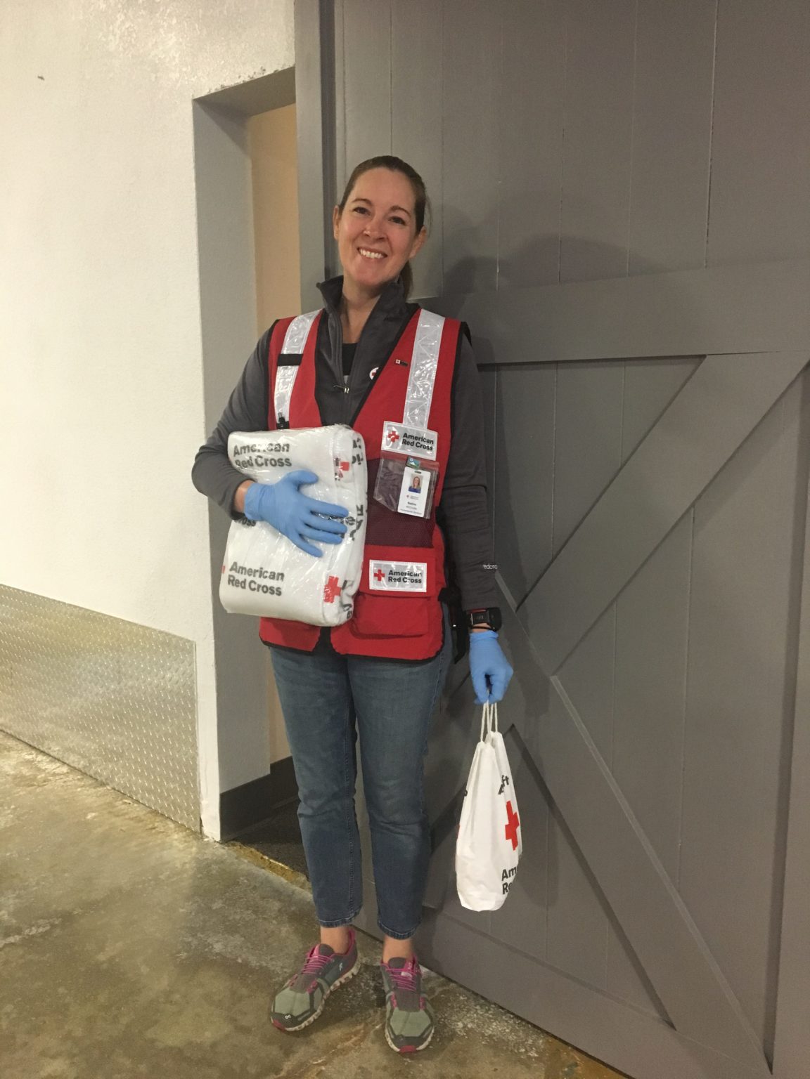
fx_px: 905
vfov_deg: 61.7
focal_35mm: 29
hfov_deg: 48.2
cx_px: 405
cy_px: 540
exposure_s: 1/30
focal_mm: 4.15
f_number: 2.2
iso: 200
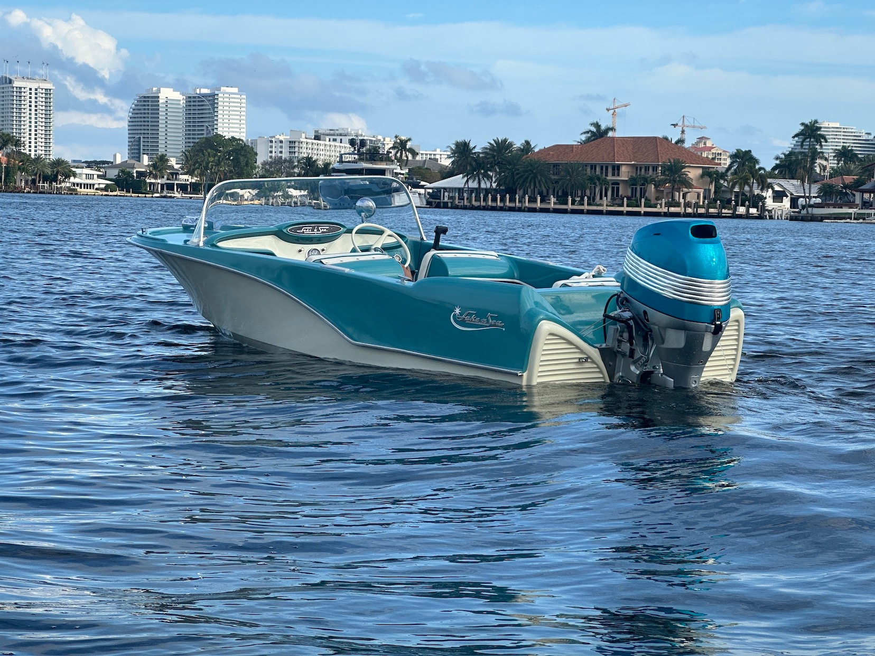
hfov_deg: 25.3
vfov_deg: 19.1
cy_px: 328
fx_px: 1946
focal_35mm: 77
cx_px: 438
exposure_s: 1/442
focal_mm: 9
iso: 32
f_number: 2.8
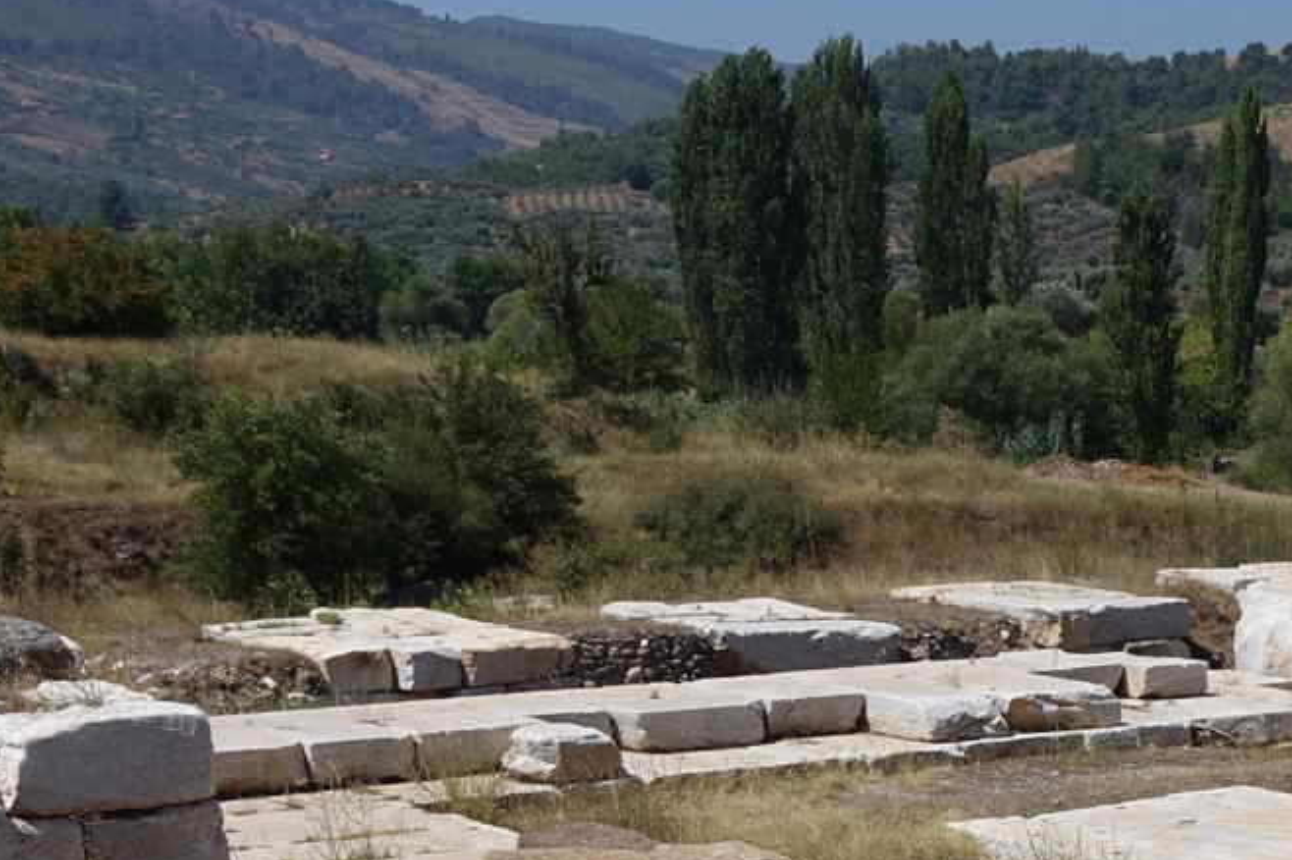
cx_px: 1357
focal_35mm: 73
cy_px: 1301
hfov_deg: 26.0
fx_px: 2618
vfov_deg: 16.9
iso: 125
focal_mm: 8.8
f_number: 5.6
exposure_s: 1/800
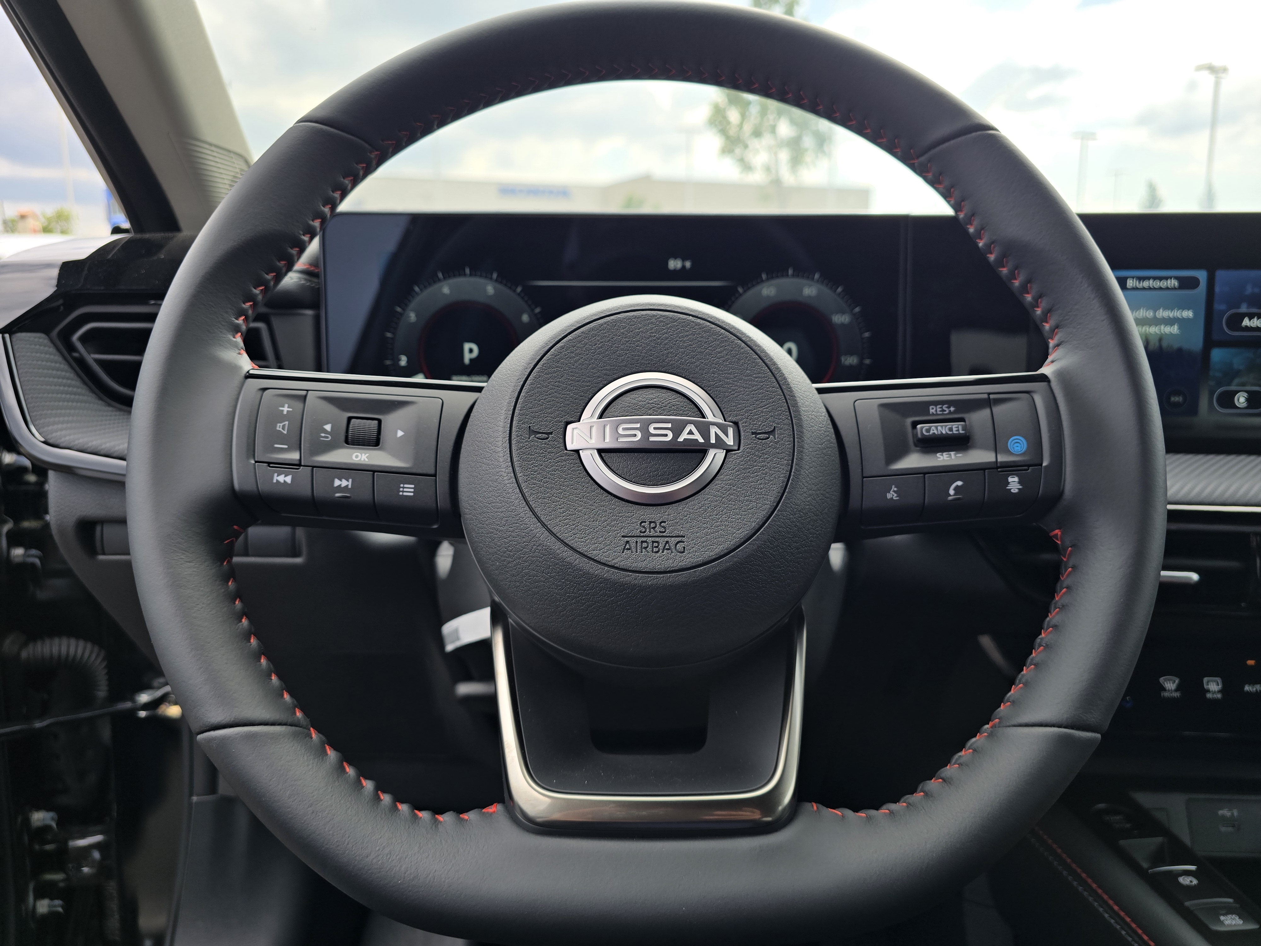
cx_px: 630
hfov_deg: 73.9
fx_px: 838
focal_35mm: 23
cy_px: 473
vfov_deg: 58.9
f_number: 1.7
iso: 12
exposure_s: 1/327
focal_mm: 6.3
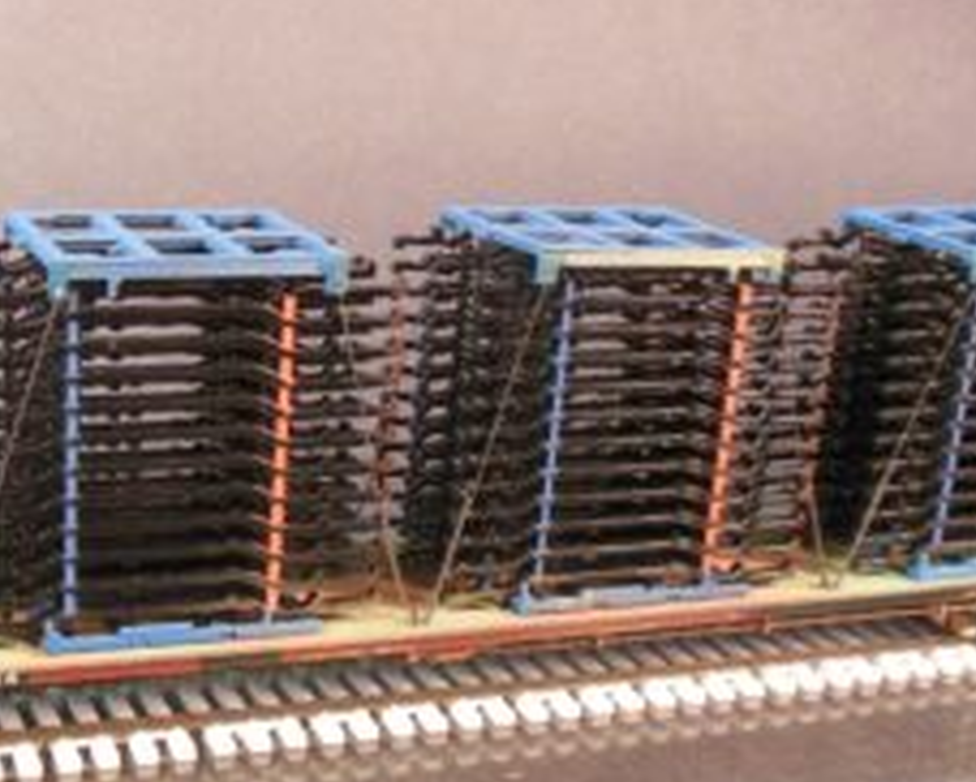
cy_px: 486
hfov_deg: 32.3
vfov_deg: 26.6
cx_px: 224
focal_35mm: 57
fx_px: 1648
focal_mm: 4.5
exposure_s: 1/15
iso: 400
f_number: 3.2
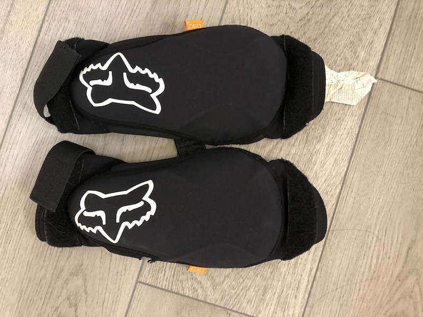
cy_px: 158
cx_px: 212
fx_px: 342
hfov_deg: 63.4
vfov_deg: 49.7
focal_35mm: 28
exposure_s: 1/9
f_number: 1.8
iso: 100
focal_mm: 4
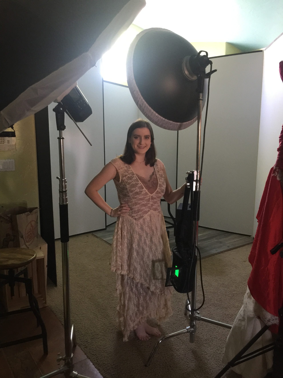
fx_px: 316
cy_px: 189
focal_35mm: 29
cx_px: 142
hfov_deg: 48.2
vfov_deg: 61.7
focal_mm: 4.15
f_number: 2.2
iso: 125
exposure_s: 1/15
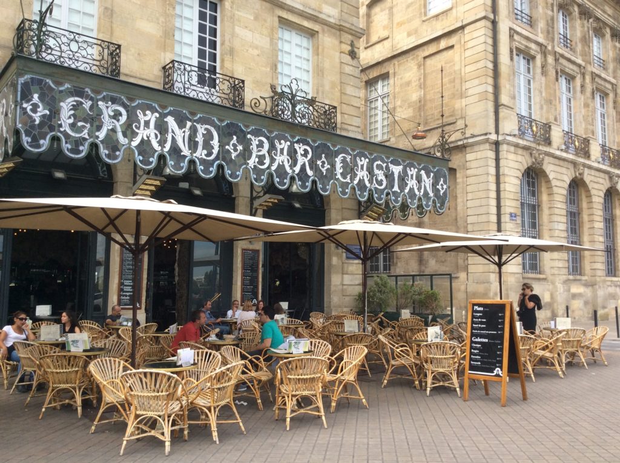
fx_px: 572
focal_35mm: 32
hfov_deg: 56.9
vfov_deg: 44.1
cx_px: 310
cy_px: 232
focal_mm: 3.3
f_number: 2.4
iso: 32
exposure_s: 1/515
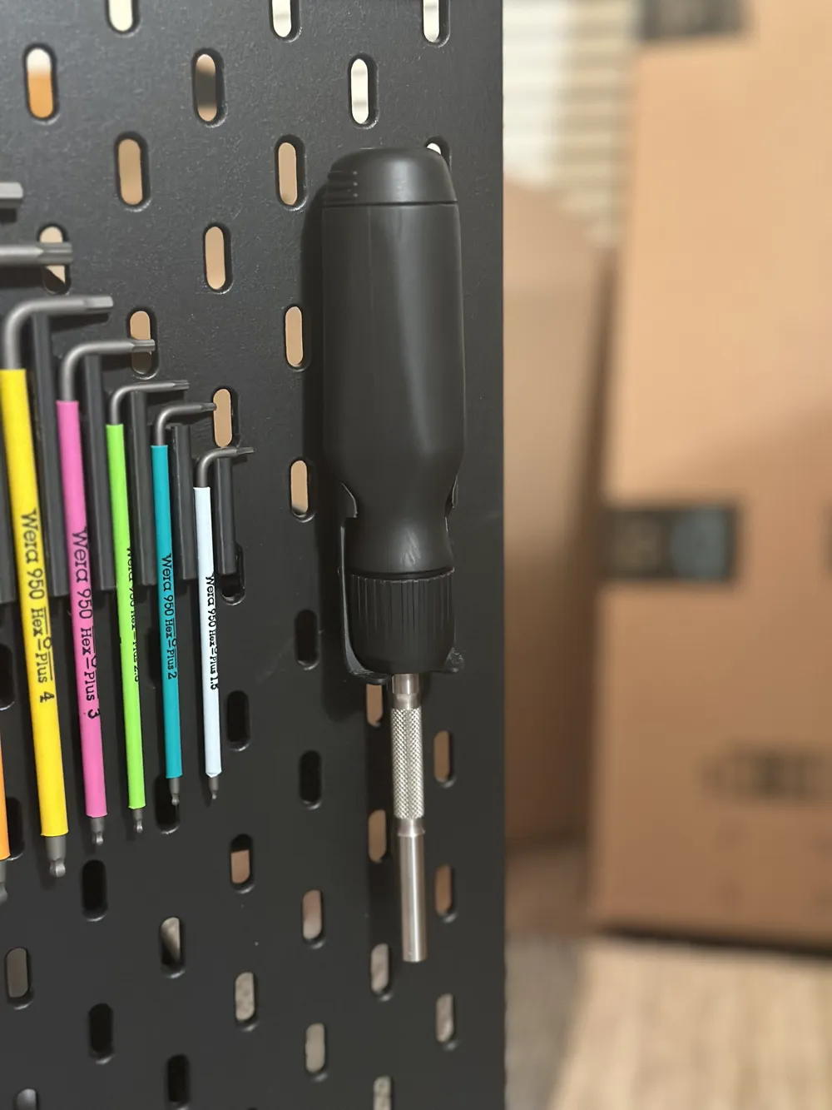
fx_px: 1538
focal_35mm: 48
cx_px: 416
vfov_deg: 39.7
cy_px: 555
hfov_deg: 30.3
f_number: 1.78
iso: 1000
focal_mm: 6.86
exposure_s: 1/24
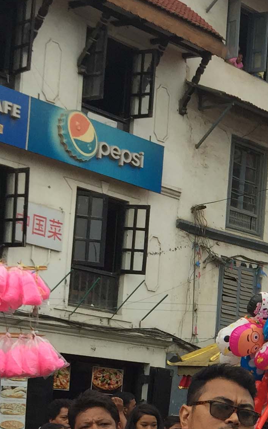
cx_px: 486
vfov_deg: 22.7
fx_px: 1039
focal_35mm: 89
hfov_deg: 13.2
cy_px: 395
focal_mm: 4.15
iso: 32
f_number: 2.2
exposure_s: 1/488
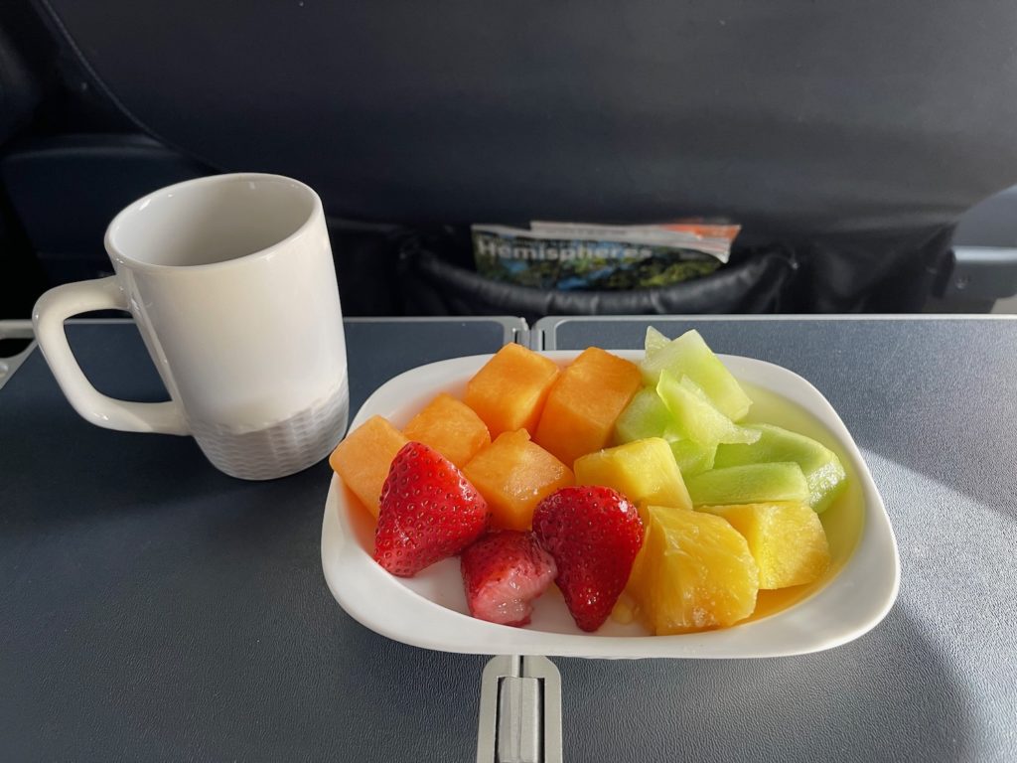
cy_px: 382
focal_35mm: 26
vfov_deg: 53.1
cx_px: 508
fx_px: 764
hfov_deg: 67.3
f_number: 1.6
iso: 125
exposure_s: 1/64
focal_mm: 5.1
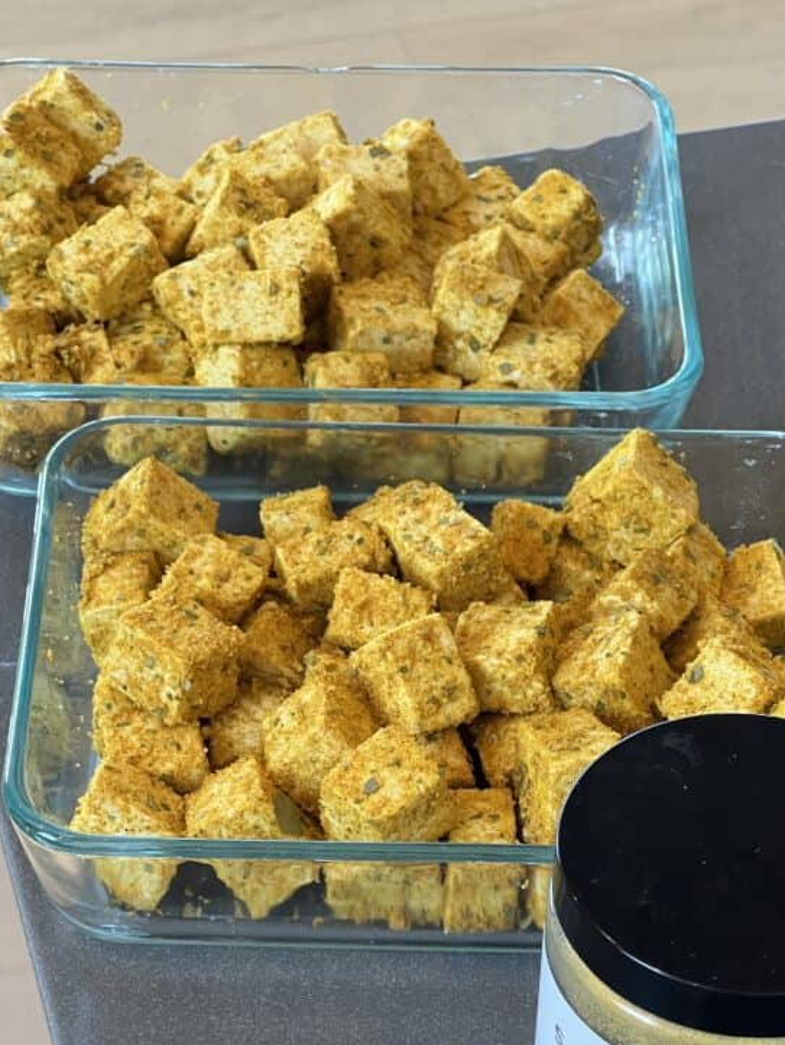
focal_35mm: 109
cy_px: 715
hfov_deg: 13.6
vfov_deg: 18.0
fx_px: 3293
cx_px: 428
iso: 200
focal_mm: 9
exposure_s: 1/60
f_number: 2.8
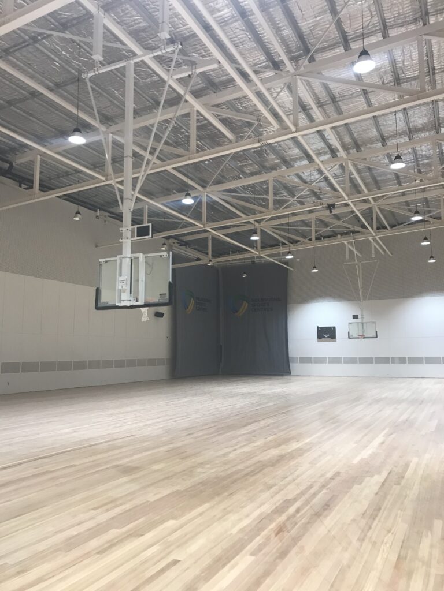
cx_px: 222
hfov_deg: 49.7
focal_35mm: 28
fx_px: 479
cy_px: 296
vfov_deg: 63.4
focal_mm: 3.99
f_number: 1.8
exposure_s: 1/25
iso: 40
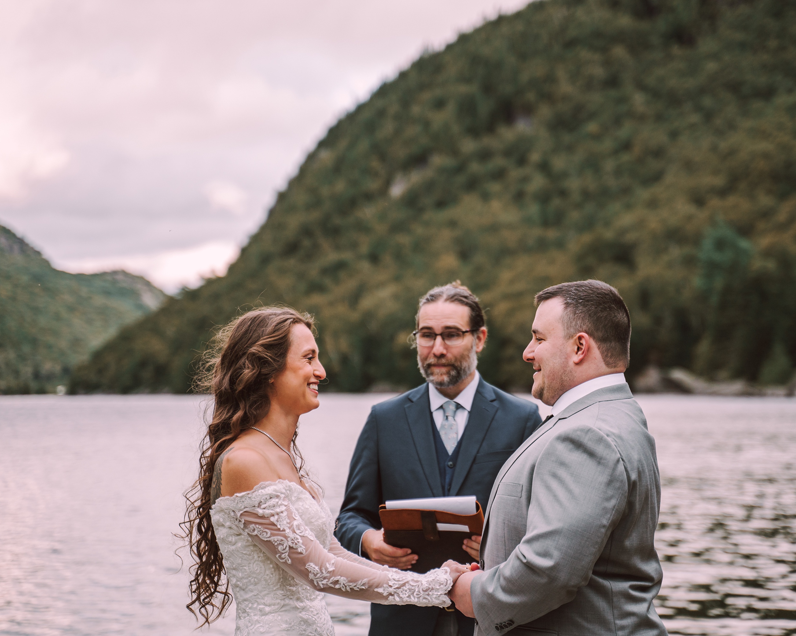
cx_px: 477
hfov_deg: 22.5
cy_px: 317
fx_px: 2002
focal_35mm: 85
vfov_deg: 18.1
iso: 400
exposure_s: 1/400
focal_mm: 75
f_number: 2.8
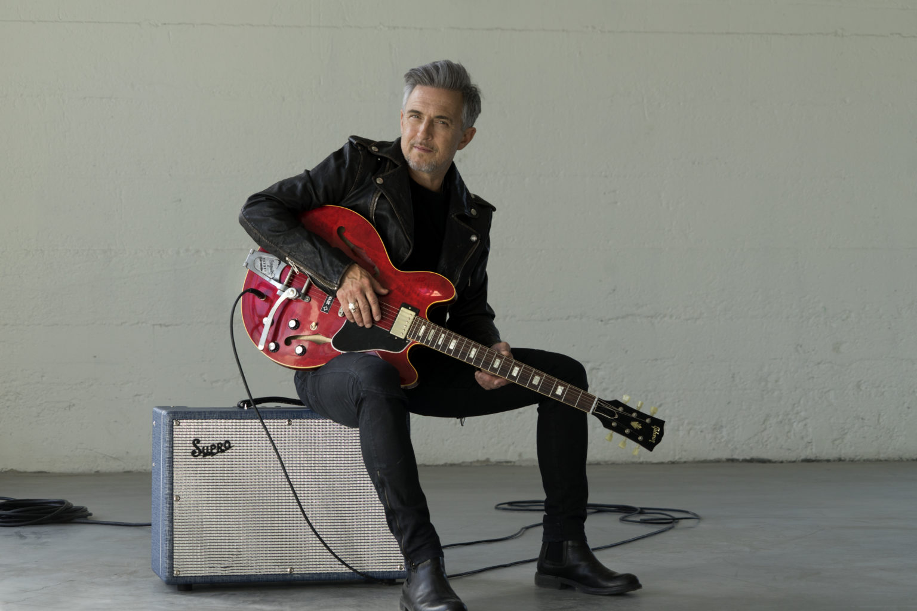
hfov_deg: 24.5
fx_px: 2114
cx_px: 458
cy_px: 306
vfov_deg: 16.5
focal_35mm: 83
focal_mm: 83
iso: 400
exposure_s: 1/250
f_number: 5.6
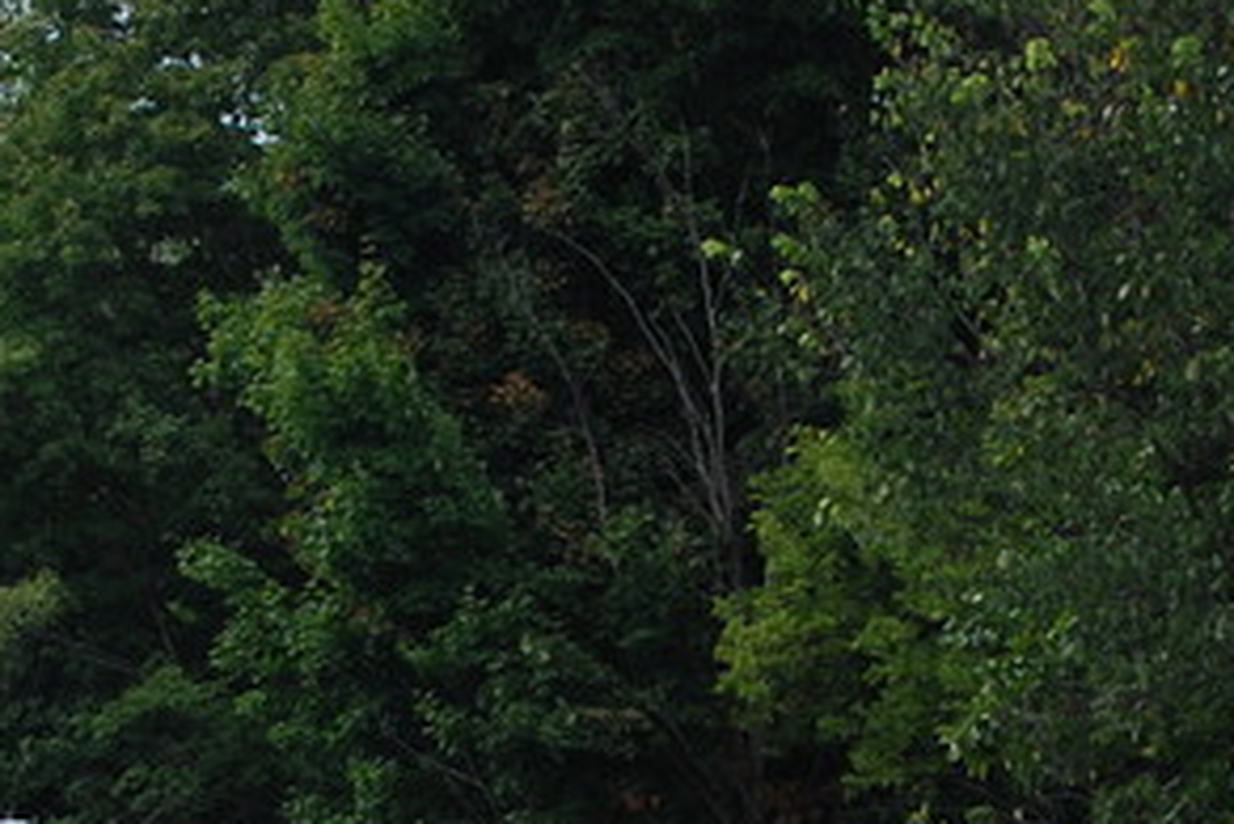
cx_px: -101
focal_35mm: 240
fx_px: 8246
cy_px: 1143
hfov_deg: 8.5
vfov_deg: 5.7
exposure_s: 1/500
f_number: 5.6
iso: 320
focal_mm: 55
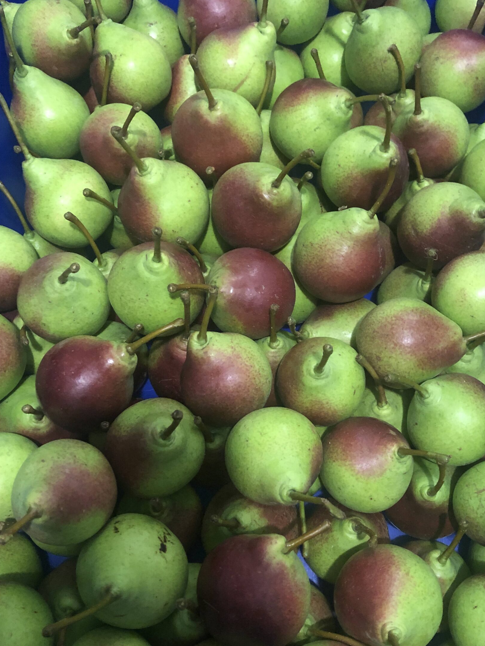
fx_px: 616
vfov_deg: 55.2
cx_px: 258
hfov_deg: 42.9
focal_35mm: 33
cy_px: 366
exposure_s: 1/4
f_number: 1.8
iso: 100
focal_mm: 3.99
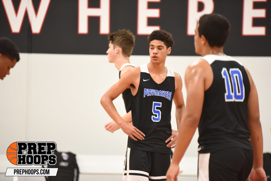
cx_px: 136
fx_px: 1506
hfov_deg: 10.3
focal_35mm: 200
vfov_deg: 6.9
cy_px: 90
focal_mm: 200
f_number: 2.8
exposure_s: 1/400
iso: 4000
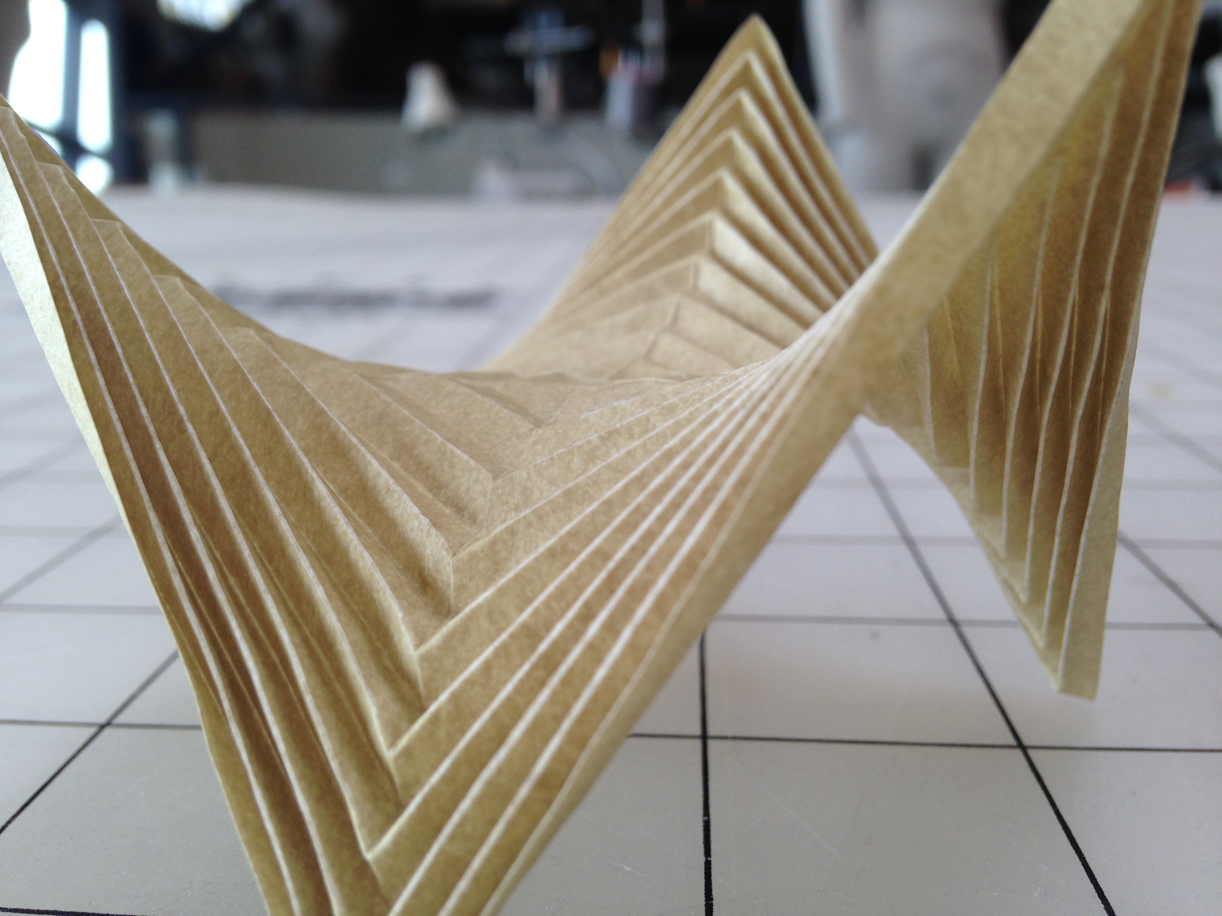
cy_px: 458
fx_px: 1165
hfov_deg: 55.4
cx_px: 611
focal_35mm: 33
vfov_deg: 42.9
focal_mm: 4.12
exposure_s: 1/147
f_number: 2.4
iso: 50
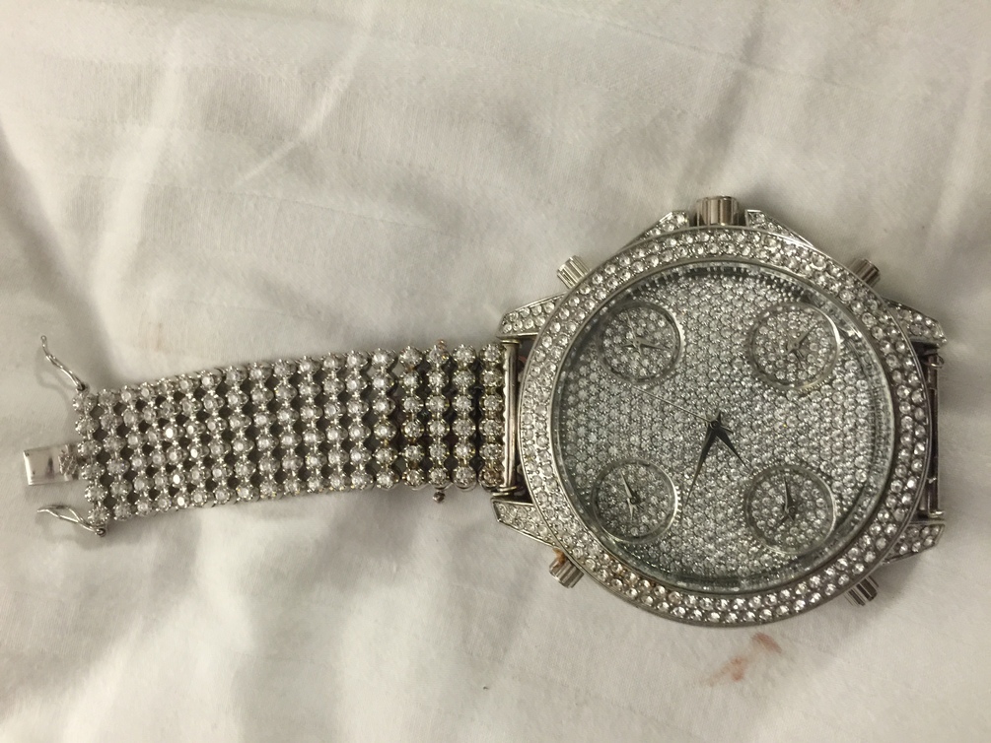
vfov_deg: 48.2
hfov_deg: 61.7
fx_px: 830
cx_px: 496
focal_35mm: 29
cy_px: 372
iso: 100
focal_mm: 4.15
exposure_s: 1/10
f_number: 2.2
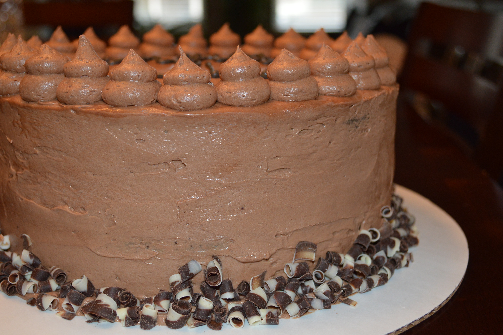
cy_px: 168
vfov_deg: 29.8
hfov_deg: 43.6
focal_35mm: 45
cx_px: 252
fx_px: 628
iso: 1100
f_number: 4.5
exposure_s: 1/60
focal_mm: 30
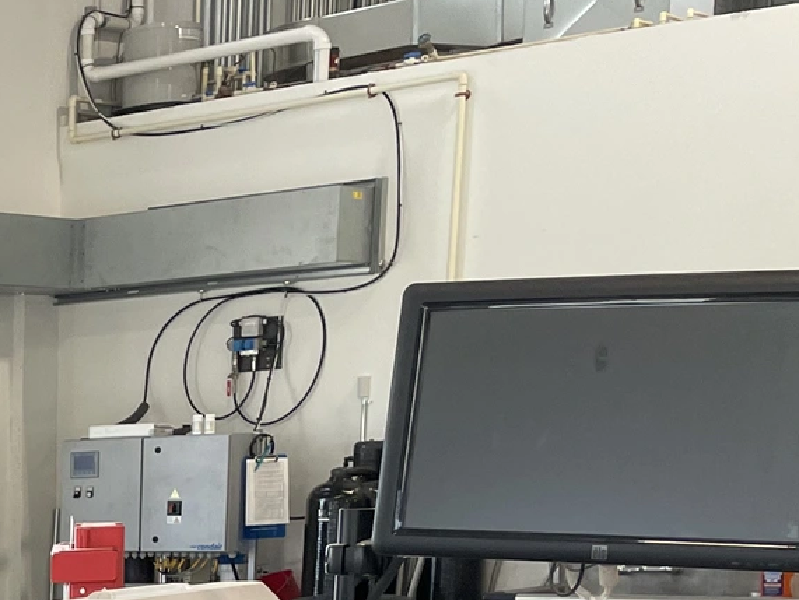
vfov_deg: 15.1
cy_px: 897
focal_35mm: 91
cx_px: -494
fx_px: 2102
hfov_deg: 18.4
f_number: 1.6
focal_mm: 4.2
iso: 64
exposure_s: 1/121
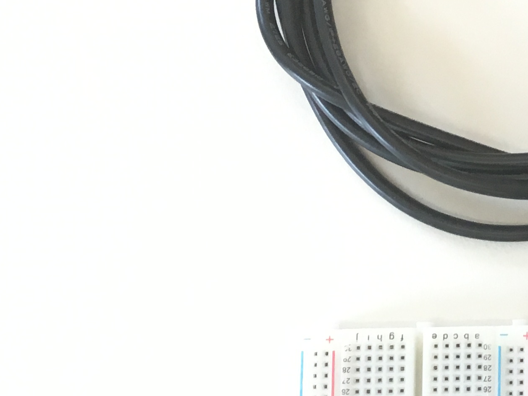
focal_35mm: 93
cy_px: 225
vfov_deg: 15.9
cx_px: 839
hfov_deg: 18.2
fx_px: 1419
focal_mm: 4.15
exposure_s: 1/30
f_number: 2.2
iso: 32
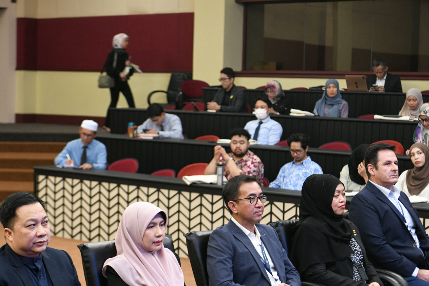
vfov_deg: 15.5
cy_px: 187
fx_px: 1048
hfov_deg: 23.1
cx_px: 249
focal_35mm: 88
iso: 2500
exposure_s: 1/60
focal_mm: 62
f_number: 4
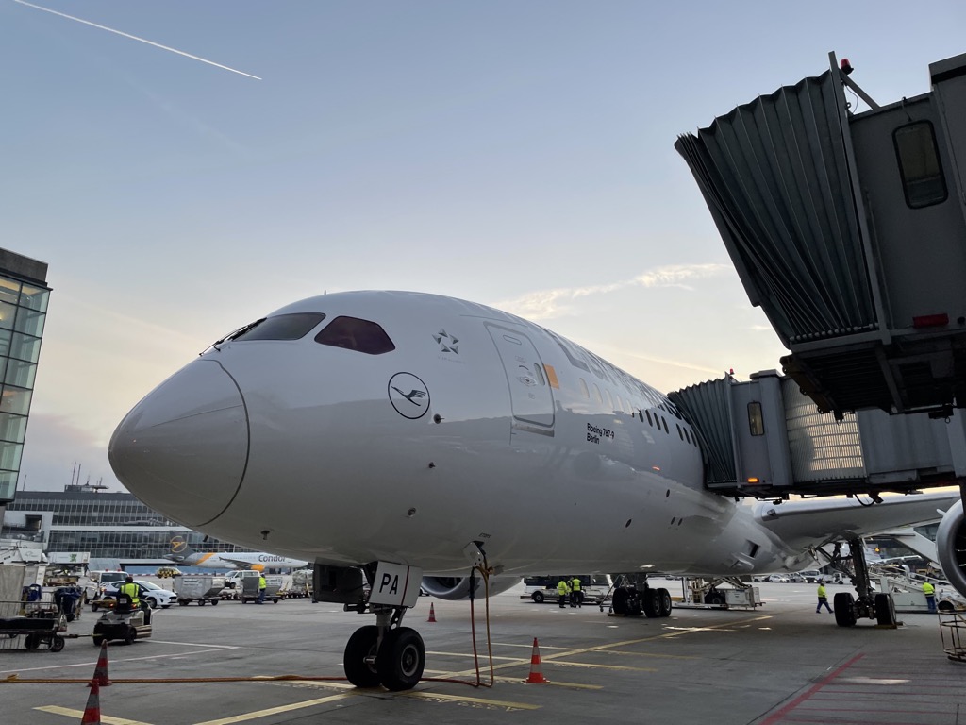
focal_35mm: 26
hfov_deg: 67.3
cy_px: 362
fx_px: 726
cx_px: 483
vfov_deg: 53.1
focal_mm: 4.2
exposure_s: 1/325
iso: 32
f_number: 1.6
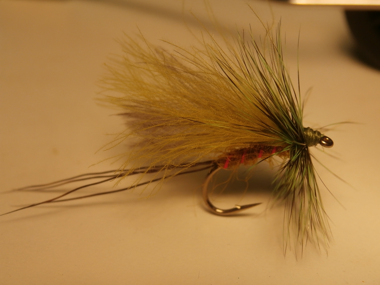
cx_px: 190
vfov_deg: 21.9
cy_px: 142
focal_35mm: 67
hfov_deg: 29.0
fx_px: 735
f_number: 4.3
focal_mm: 11.86
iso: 100
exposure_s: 1/160
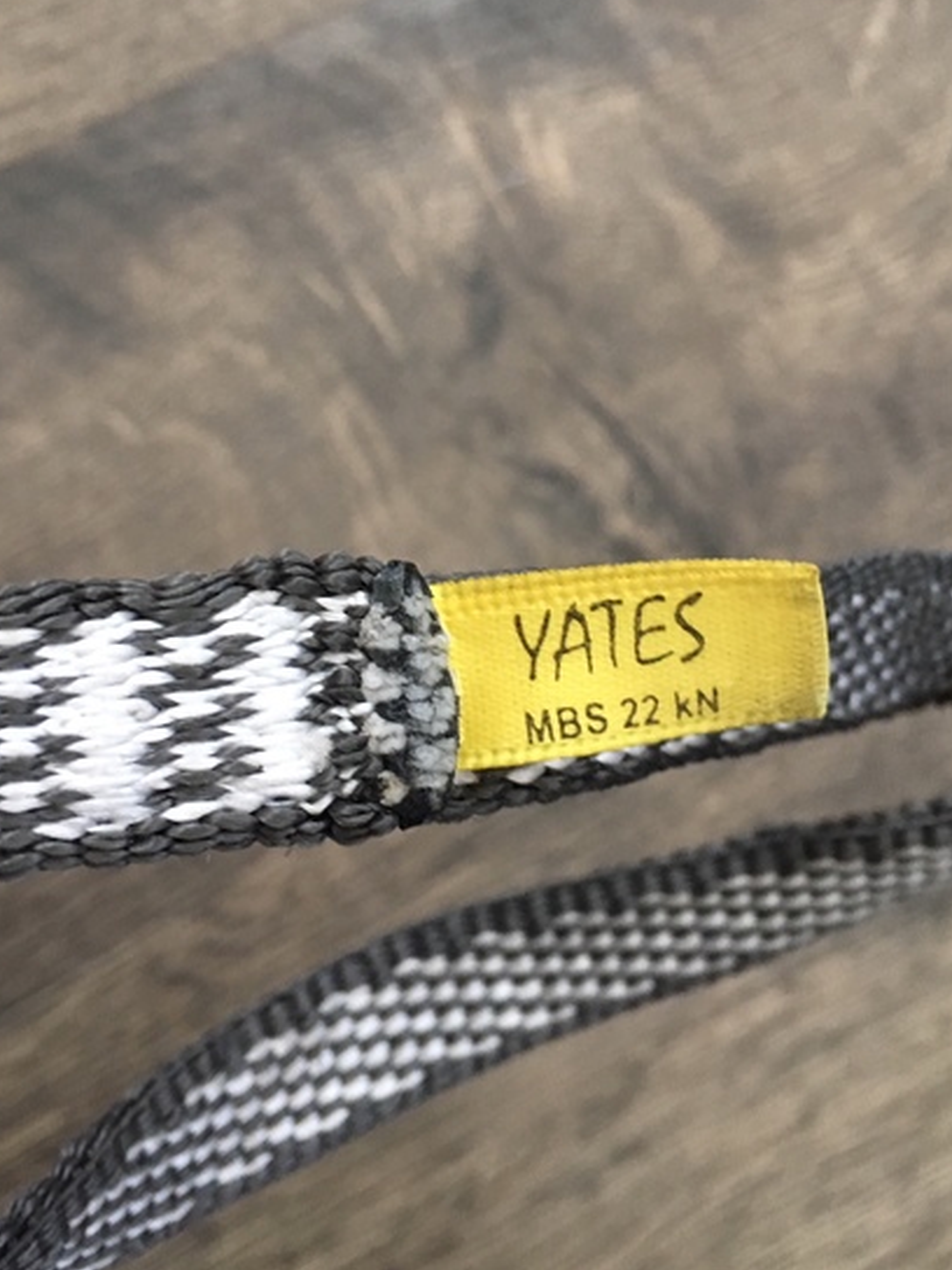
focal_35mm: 40
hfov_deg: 35.9
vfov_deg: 46.5
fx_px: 1467
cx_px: 398
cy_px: 507
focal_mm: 4.15
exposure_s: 1/30
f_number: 2.2
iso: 160
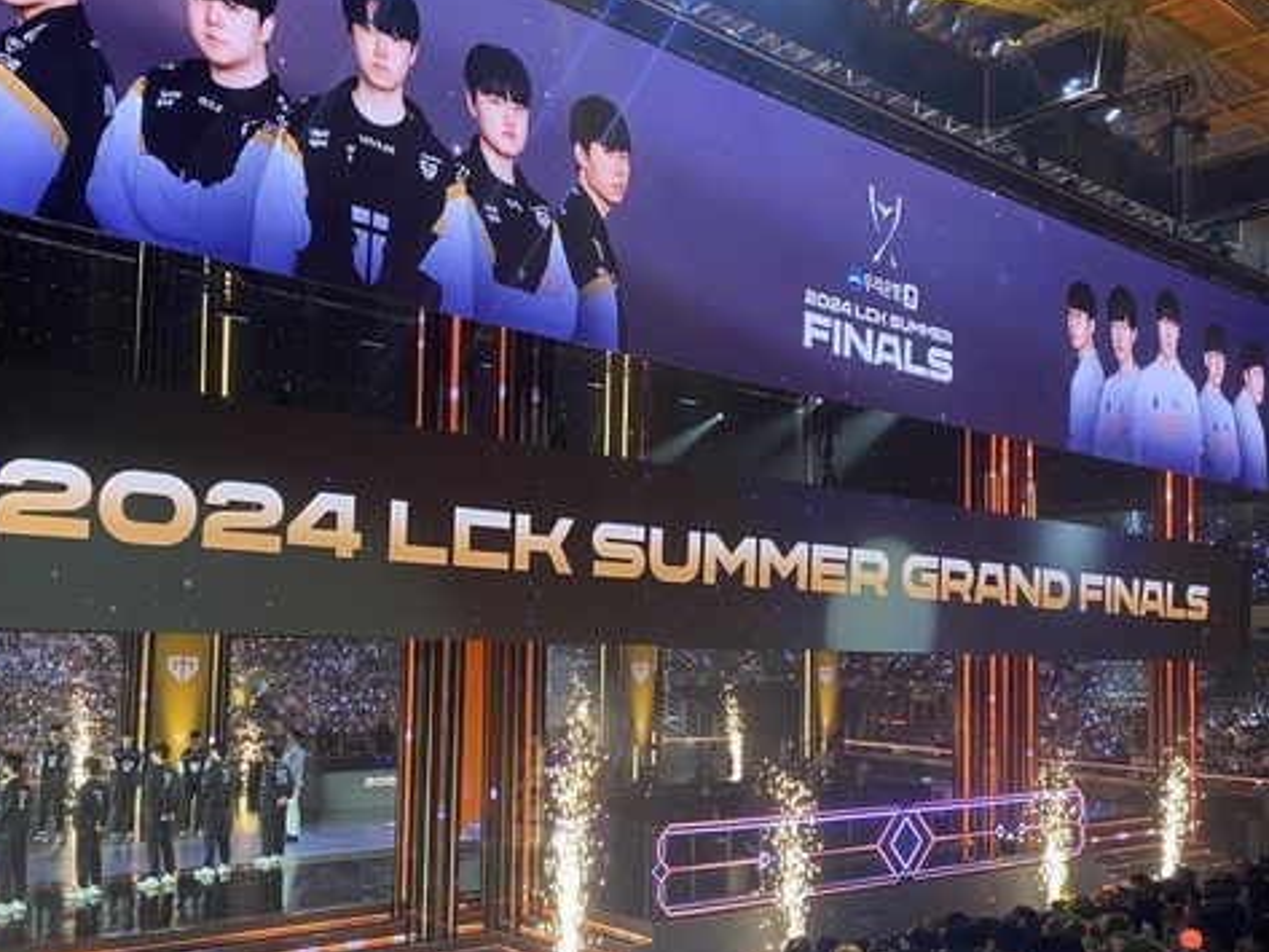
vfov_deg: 42.7
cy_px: 587
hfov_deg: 54.7
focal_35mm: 33
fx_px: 1210
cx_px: 470
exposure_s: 1/80
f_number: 1.8
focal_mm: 4.25
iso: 125
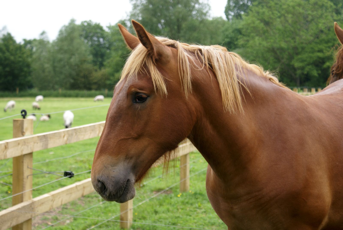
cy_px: 115
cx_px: 172
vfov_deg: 15.2
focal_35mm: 90
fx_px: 859
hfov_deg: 22.6
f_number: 5.6
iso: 200
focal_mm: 60
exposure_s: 1/125
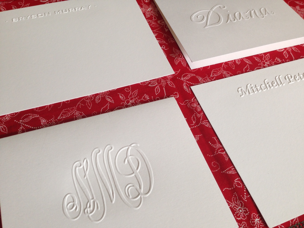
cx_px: 152
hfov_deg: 55.4
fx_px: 290
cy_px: 114
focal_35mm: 33
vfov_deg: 42.9
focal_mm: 4.12
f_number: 2.4
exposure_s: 1/40
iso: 64
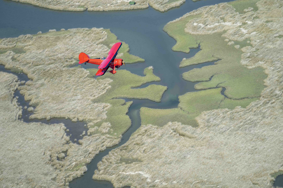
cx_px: 142
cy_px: 94
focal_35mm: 200
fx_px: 1572
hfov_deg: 10.3
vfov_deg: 6.9
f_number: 4
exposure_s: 1/250
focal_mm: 200
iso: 160
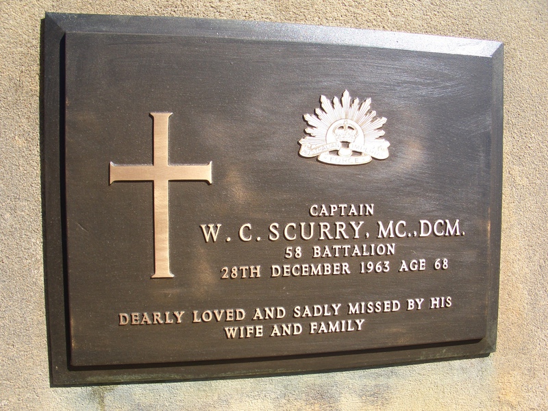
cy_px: 206
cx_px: 274
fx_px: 554
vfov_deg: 40.7
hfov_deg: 52.6
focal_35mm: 35
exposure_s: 1/250
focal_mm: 5.8
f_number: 4.3
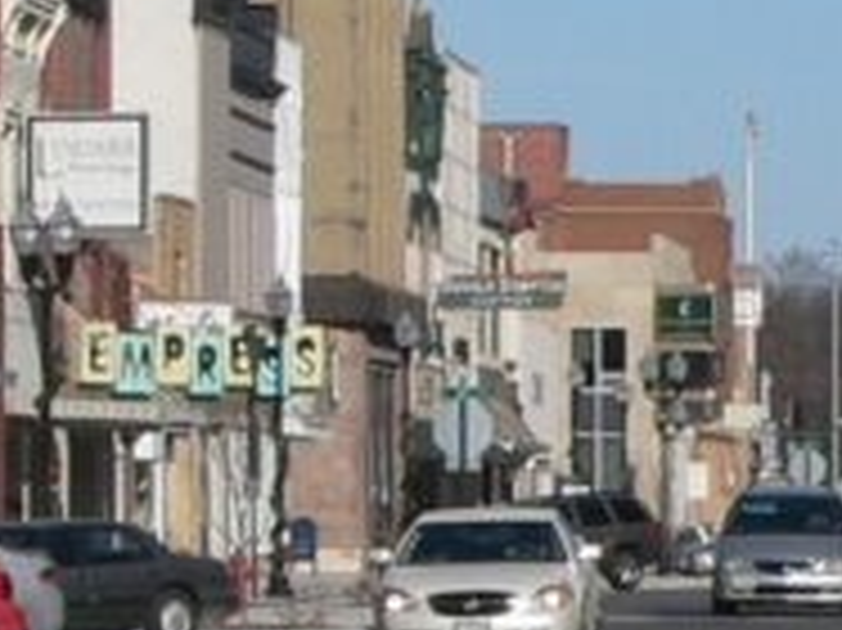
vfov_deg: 4.3
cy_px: -108
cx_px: -387
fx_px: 8289
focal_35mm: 341
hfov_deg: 5.8
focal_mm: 14.1
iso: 80
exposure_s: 1/800
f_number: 5.6
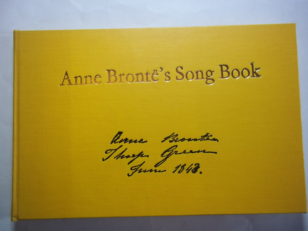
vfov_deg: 39.7
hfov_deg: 51.4
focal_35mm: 36
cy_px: 116
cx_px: 154
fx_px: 320
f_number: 3.1
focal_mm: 6.5
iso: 100
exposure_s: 1/30
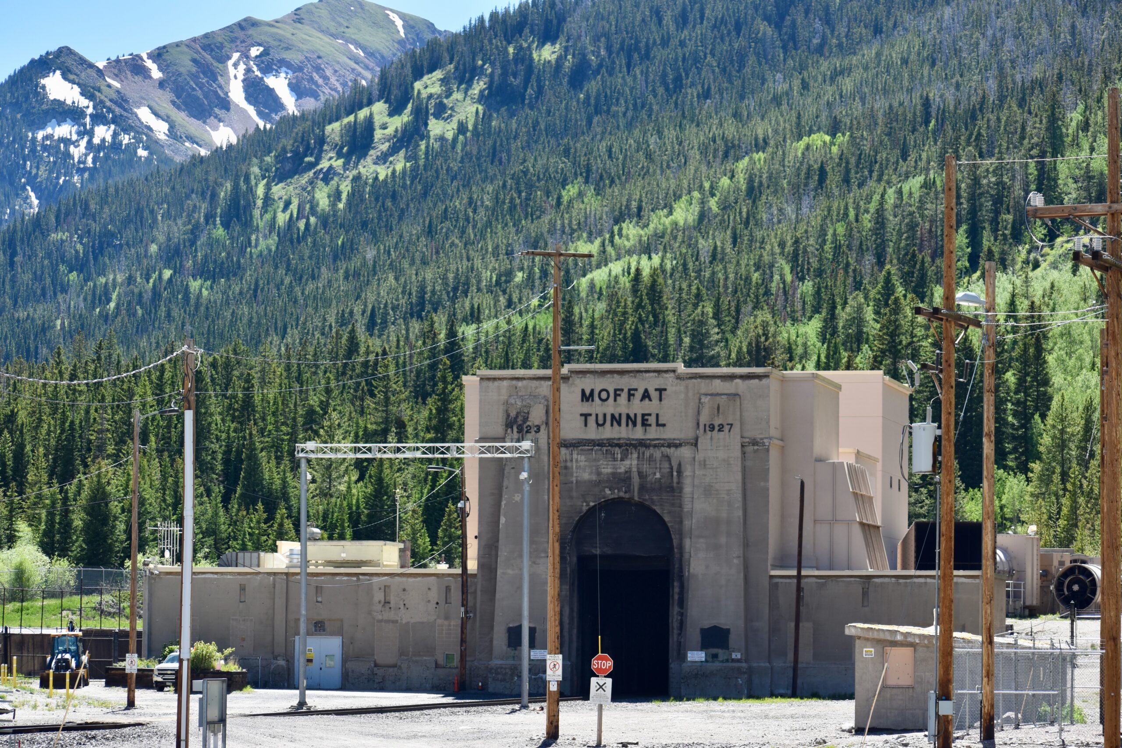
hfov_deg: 19.5
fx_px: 3272
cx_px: 561
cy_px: 374
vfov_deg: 13.0
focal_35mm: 105
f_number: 5.6
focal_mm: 70
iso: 200
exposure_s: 1/500
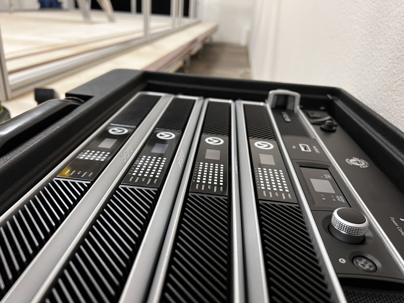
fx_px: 303
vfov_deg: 53.1
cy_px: 152
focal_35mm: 26
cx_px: 202
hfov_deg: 67.3
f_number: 1.5
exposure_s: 1/60
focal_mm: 5.7
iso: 400
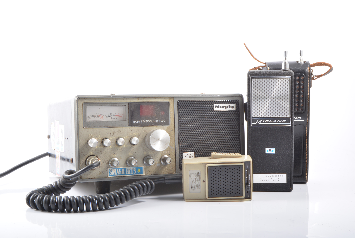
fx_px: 563
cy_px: 119
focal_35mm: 57
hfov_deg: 35.0
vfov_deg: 23.8
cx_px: 178
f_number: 11
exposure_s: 1/160
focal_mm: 38
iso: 160
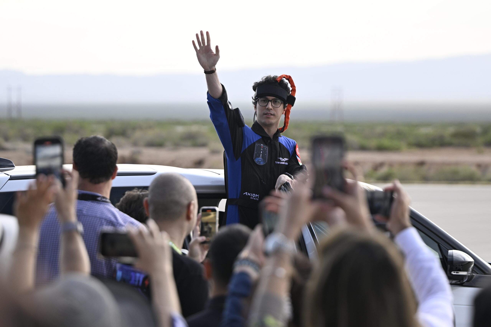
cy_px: 164
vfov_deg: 8.3
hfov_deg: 12.5
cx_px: 246
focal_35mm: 165
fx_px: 2250
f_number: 2.8
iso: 320
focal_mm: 110
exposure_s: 1/1250
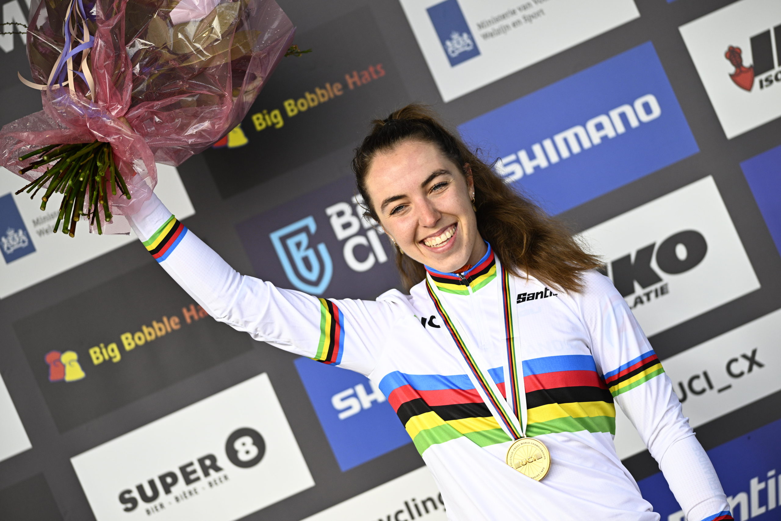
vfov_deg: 4.6
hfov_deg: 6.9
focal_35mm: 300
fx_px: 6508
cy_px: 260
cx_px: 390
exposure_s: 1/2000
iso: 500
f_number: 2.8
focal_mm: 300
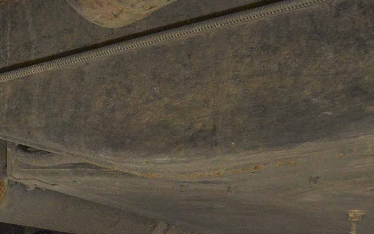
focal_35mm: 103
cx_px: -389
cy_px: 491
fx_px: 1050
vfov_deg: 11.3
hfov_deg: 15.7
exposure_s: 1/100
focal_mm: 16
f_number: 5
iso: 4000
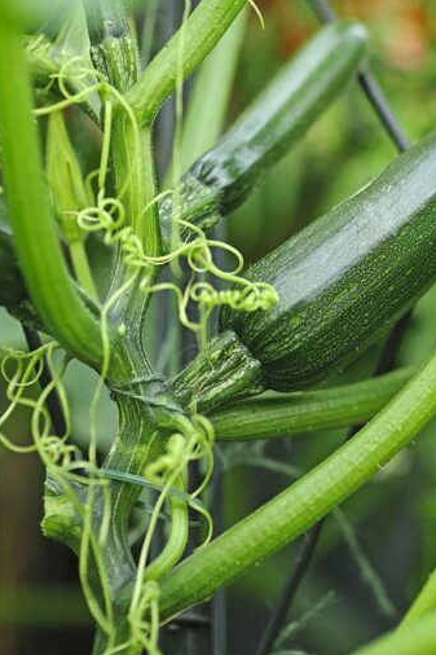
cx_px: 389
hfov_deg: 10.6
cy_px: 328
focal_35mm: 129
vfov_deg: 15.9
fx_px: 2345
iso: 200
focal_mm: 85
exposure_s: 1/125
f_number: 1.8
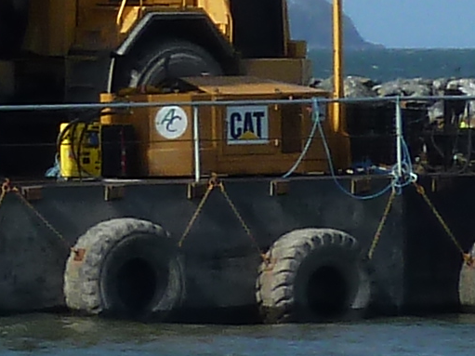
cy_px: -125
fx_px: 14707
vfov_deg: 1.4
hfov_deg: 1.8
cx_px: -1023
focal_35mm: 1072
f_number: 5.6
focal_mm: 22.5
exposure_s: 1/500
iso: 80
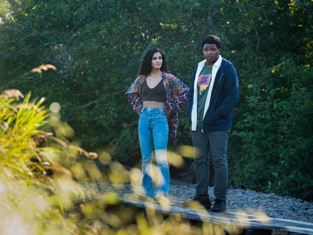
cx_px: 153
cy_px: 119
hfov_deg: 9.0
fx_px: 1990
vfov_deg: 6.8
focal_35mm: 220
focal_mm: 200
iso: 400
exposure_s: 1/160
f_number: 5.6
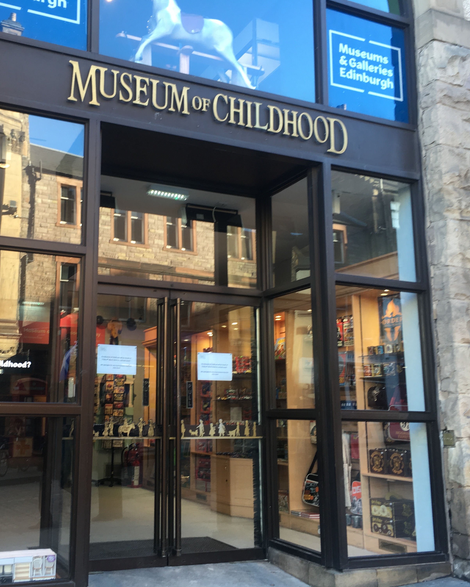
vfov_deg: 47.9
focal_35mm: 38
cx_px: 159
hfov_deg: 38.7
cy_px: 292
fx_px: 661
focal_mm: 4.15
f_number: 2.2
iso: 25
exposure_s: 1/50
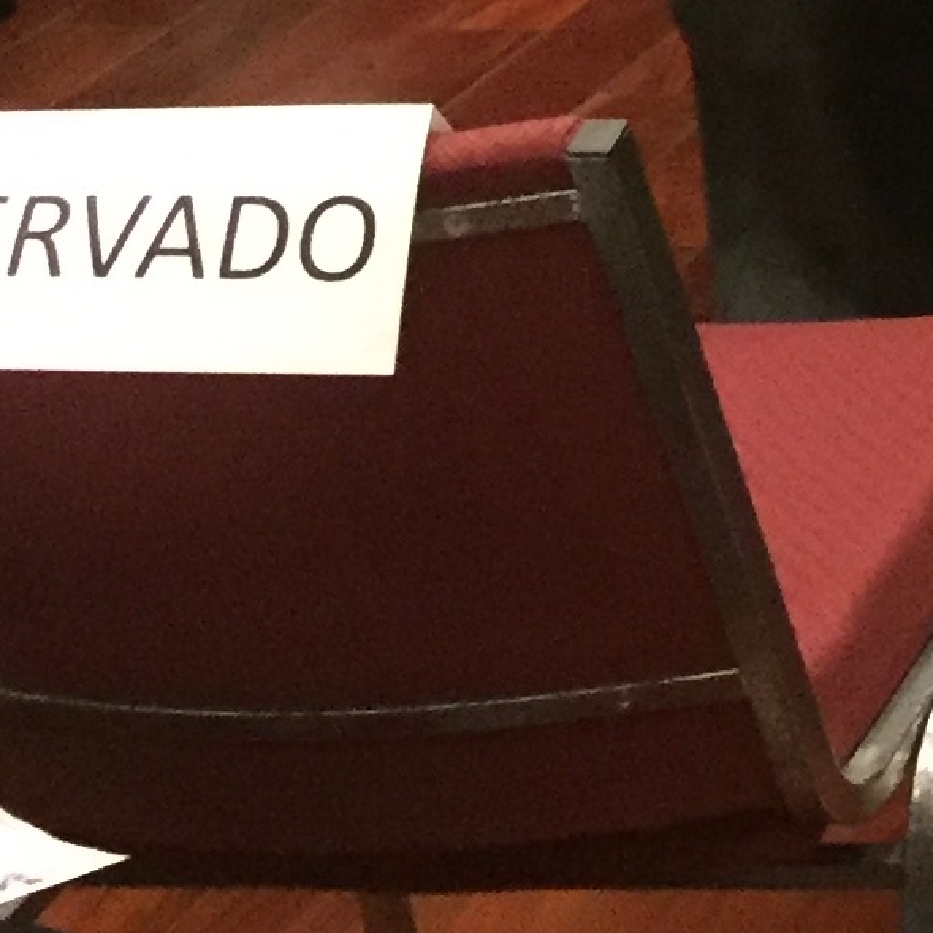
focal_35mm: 142
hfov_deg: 10.5
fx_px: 4330
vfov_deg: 11.3
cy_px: -841
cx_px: 2259
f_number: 2.2
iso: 320
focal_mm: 4.15
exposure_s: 1/15
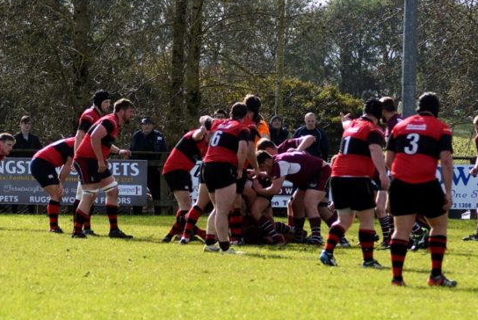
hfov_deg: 5.6
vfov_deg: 3.8
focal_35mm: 367
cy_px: 250
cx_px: 243
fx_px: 4878
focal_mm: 130
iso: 400
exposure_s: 1/1600
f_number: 5.6
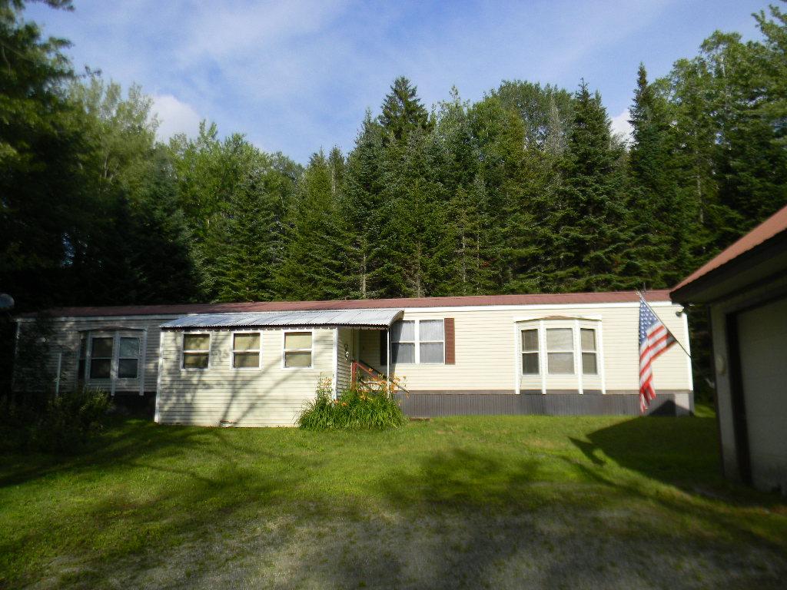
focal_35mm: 28
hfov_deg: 63.4
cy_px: 295
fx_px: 637
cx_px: 394
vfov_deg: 49.7
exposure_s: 1/838
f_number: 3.5
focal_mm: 5
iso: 80
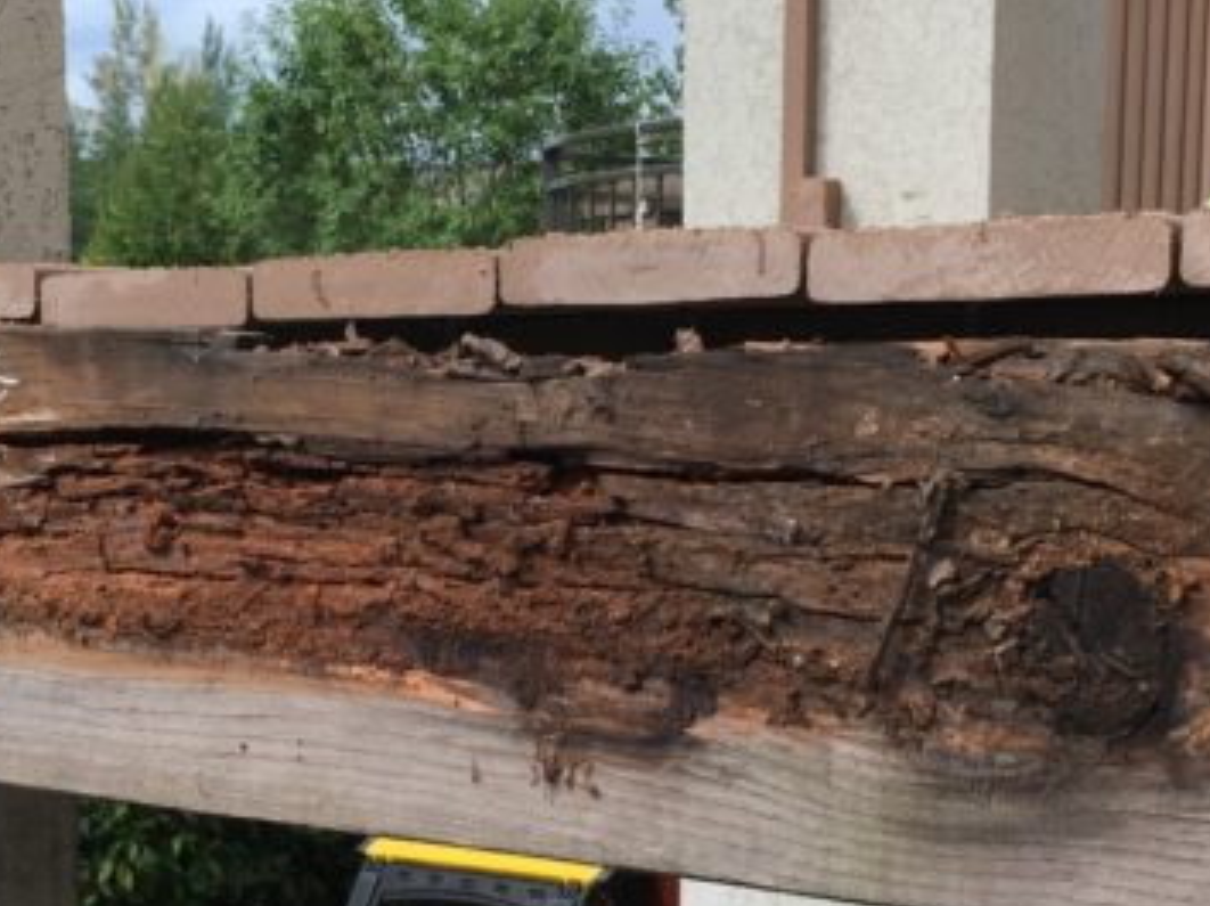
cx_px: 390
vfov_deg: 23.2
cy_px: 598
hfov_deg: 30.5
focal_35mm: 63
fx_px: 2201
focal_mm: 4.15
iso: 25
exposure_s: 1/657
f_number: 2.2
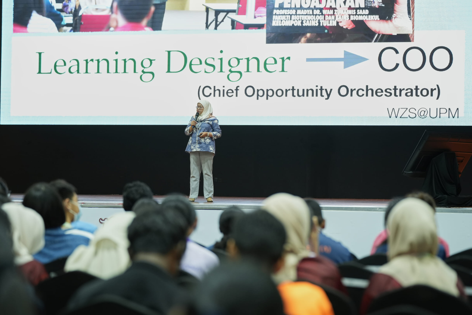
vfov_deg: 13.8
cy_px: 158
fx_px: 1298
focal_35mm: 99
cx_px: 236
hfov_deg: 20.6
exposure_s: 1/160
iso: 1250
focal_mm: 99
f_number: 2.8
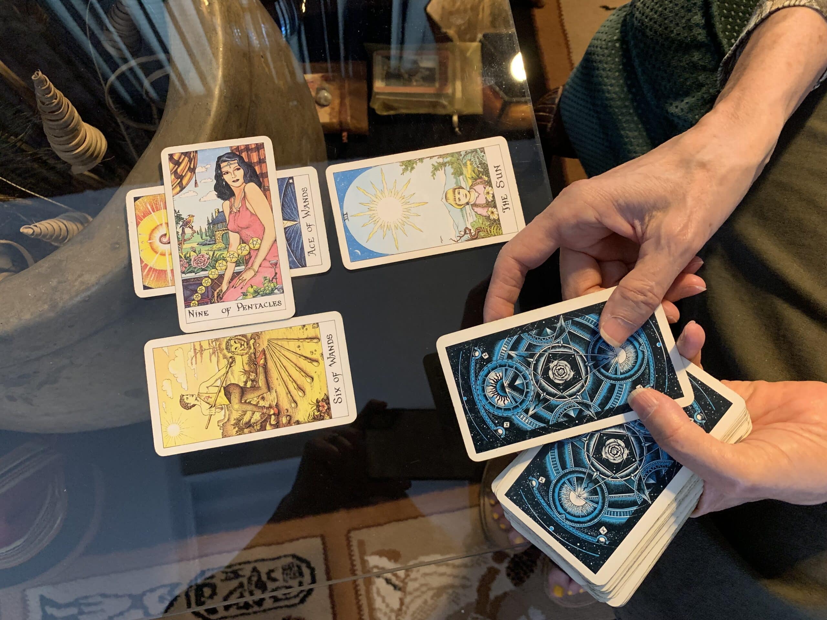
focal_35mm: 26
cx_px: 414
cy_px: 310
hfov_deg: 67.3
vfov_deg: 53.1
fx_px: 621
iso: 400
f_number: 1.8
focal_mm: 4.25
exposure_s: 1/60
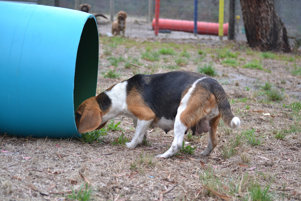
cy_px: 100
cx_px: 150
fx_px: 690
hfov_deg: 24.6
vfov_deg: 16.6
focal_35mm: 82
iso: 400
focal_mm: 55
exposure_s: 1/800
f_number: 4
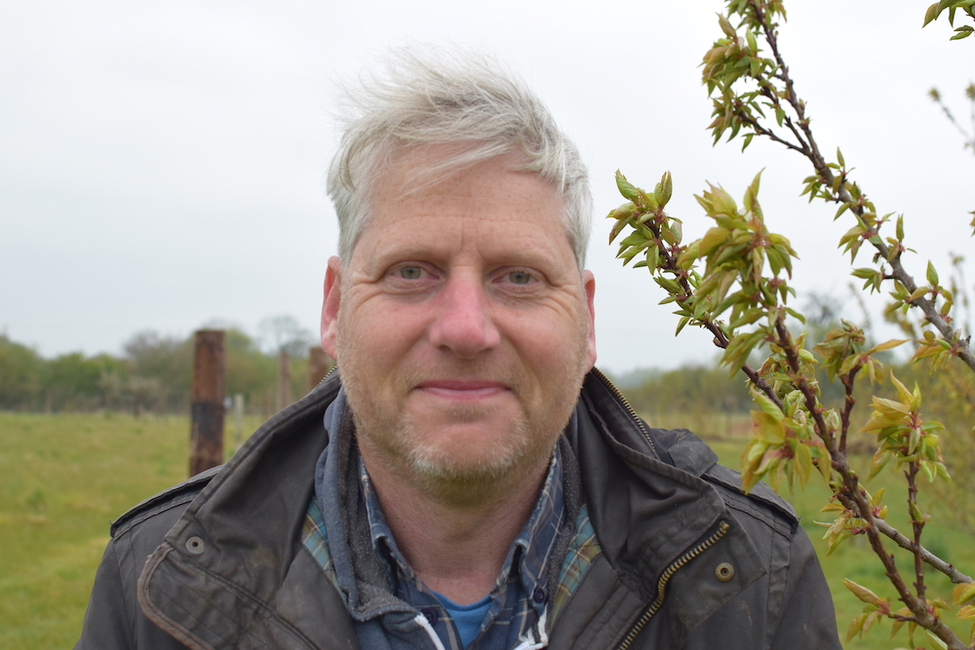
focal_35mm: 52
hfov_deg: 37.8
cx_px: 488
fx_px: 1422
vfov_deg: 25.8
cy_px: 325
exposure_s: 1/200
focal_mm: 35
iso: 400
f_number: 7.1
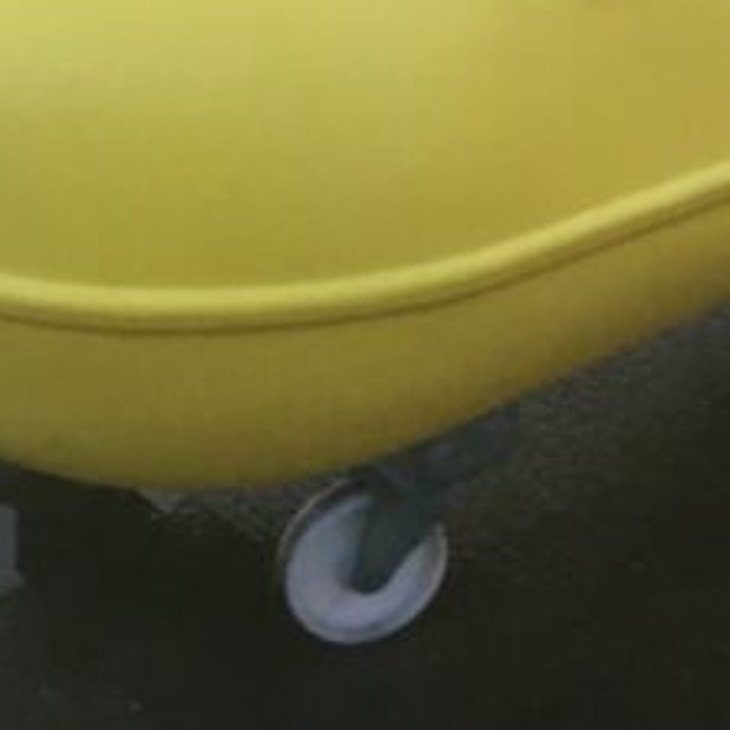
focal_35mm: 118
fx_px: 2815
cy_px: -174
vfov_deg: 14.3
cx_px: 730
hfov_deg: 14.5
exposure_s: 1/33
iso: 125
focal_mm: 4.15
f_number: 2.2
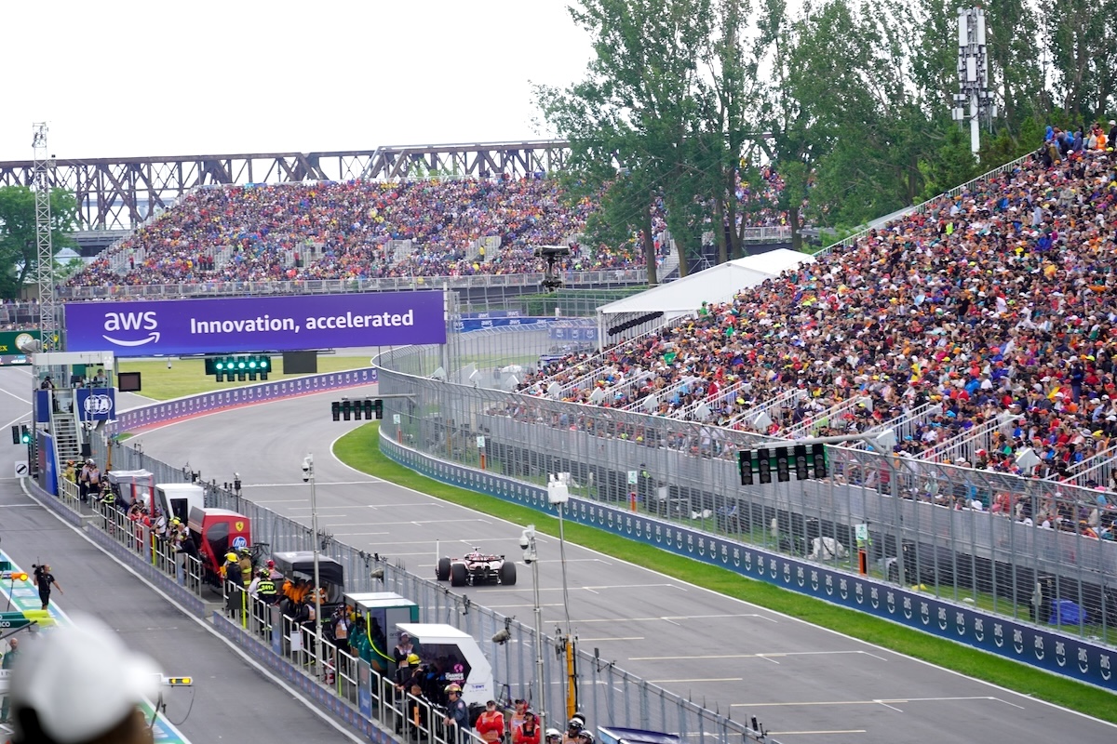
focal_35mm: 196
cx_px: 558
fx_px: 6081
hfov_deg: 10.5
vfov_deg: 7.0
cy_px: 372
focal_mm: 196
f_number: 5.6
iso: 200
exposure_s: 1/200
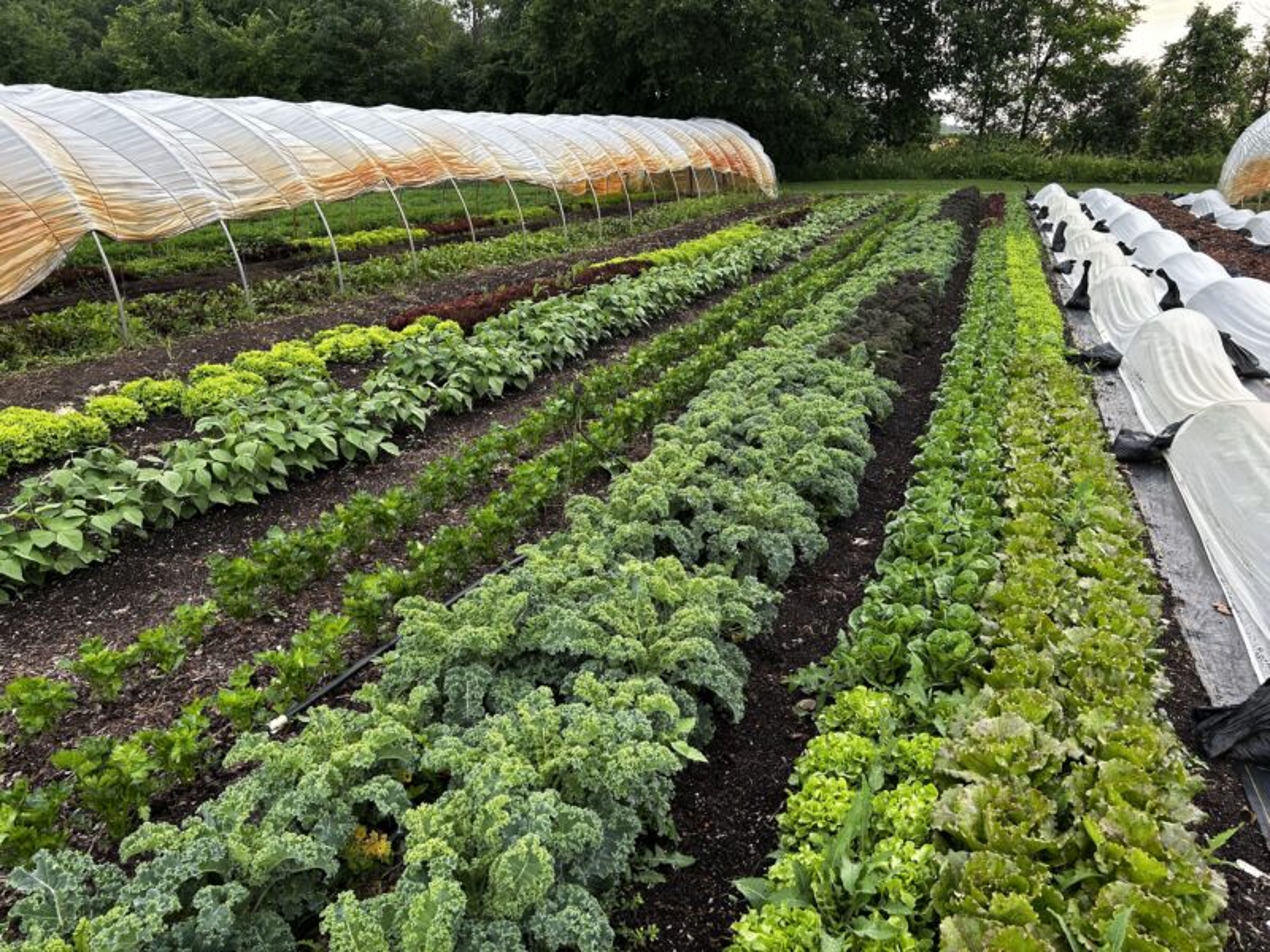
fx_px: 954
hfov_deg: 67.3
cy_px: 476
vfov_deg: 53.1
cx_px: 635
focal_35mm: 26
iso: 50
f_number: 1.5
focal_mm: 5.7
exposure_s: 1/163
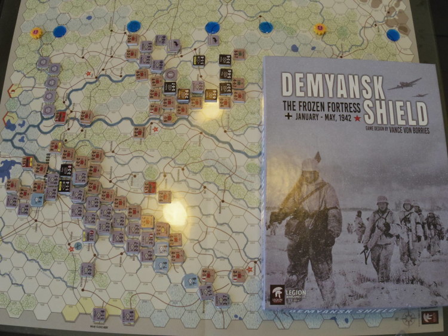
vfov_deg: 36.8
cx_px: 224
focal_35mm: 39
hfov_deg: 47.9
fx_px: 505
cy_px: 168
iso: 640
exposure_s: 1/60
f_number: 8
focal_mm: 8.5
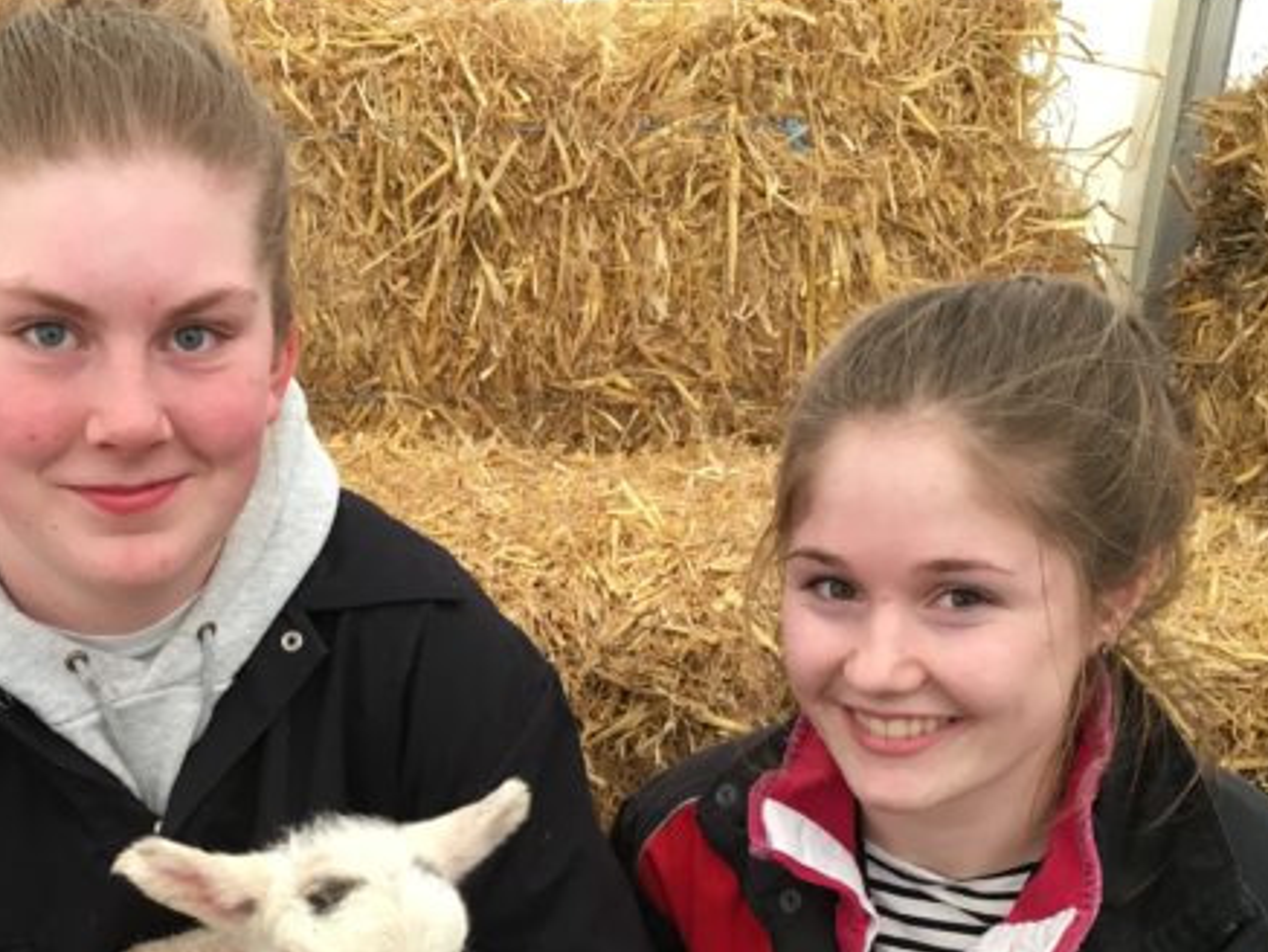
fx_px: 1869
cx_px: 453
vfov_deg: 27.9
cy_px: 792
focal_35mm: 51
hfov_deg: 37.2
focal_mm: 4.15
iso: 40
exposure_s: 1/33
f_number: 2.2
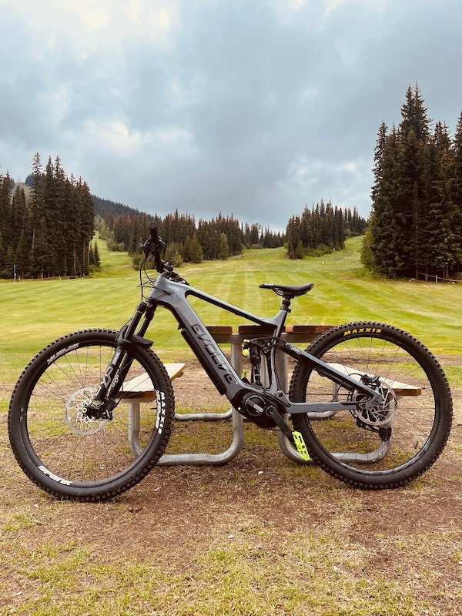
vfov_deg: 67.3
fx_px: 463
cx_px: 231
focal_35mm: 26
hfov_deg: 53.1
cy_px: 308
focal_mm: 5.1
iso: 50
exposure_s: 1/1647
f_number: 1.6
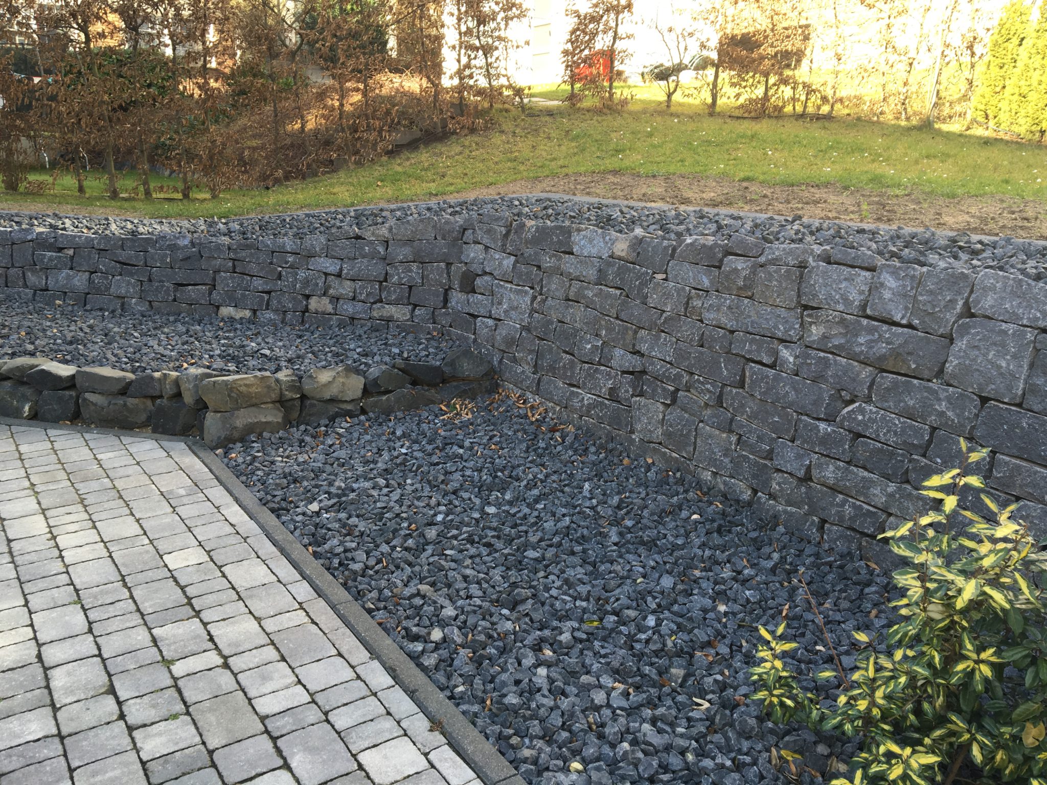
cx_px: 524
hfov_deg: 61.7
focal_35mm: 29
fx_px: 877
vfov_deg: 48.2
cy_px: 392
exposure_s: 1/156
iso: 25
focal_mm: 4.15
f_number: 2.2
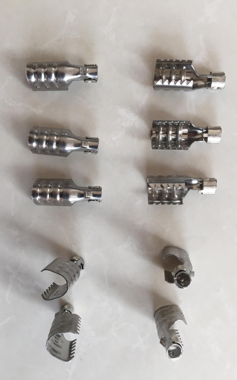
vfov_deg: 61.2
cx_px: 123
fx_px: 320
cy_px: 189
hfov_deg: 40.6
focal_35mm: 31
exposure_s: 1/33
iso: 32
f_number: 2.2
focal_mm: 4.15
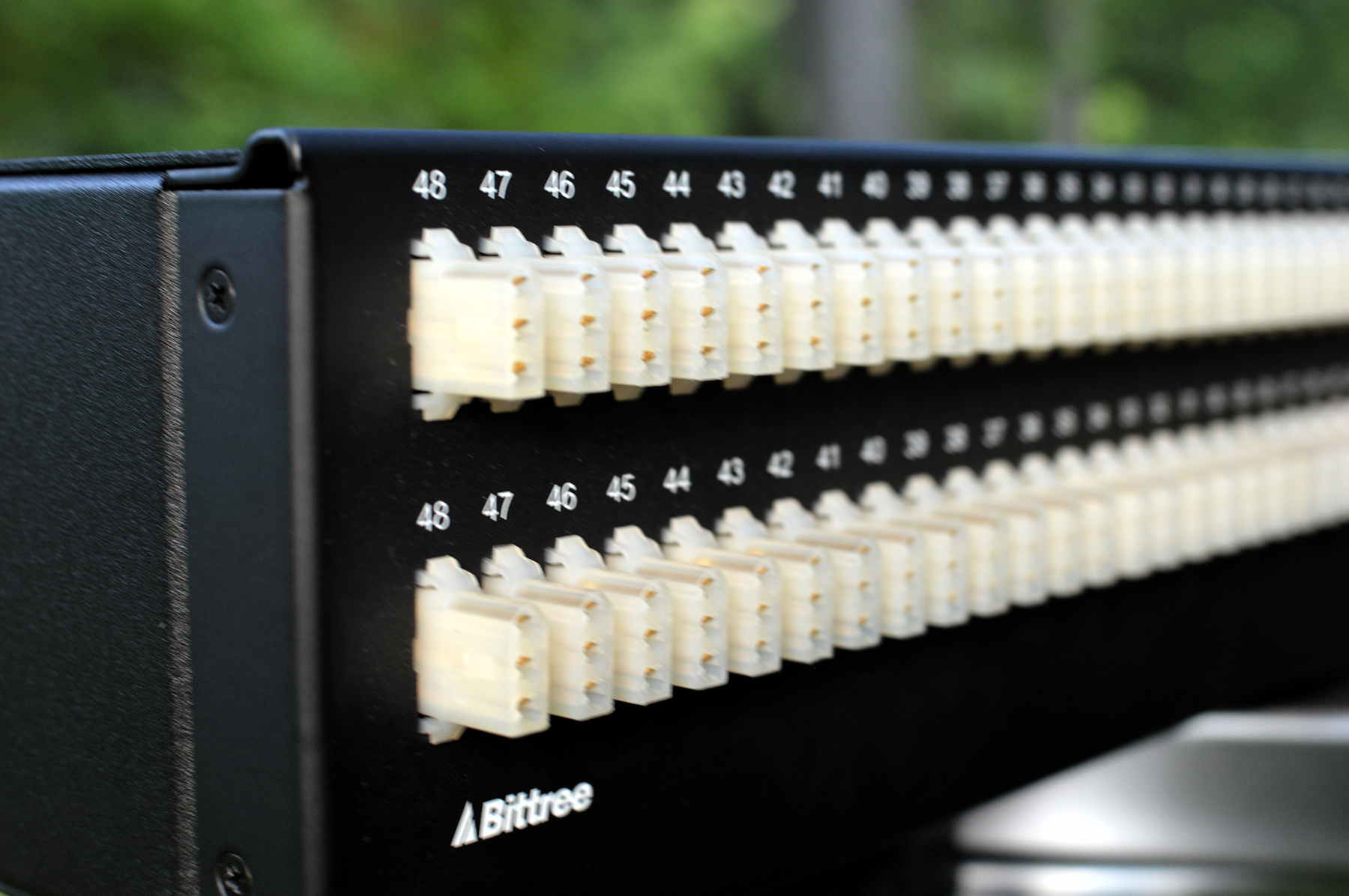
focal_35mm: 52
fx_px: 1965
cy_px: 448
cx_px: 674
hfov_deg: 37.9
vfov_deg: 25.7
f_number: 5.6
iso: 400
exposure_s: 1/60
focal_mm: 35
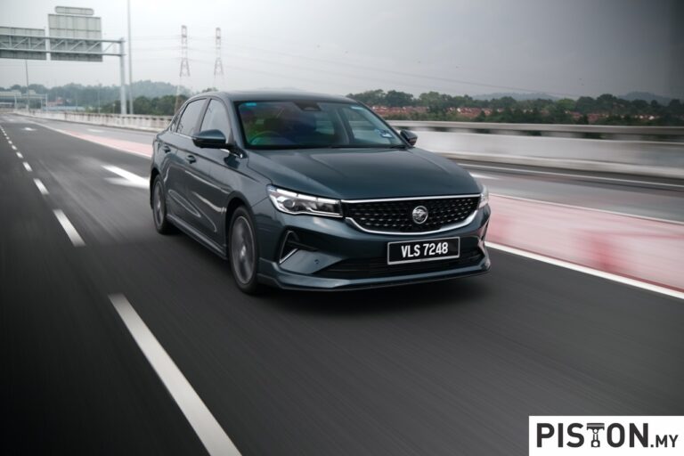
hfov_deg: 54.4
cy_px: 228
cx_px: 342
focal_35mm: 35
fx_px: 665
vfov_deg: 37.9
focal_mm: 23
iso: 80
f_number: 2.2
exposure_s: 1/15
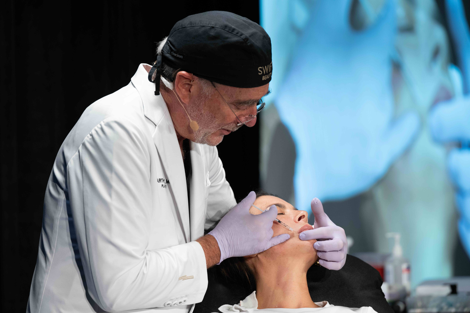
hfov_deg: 10.3
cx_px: 235
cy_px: 156
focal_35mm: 200
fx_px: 2611
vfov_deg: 6.9
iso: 1250
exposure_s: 1/200
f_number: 4
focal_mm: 200
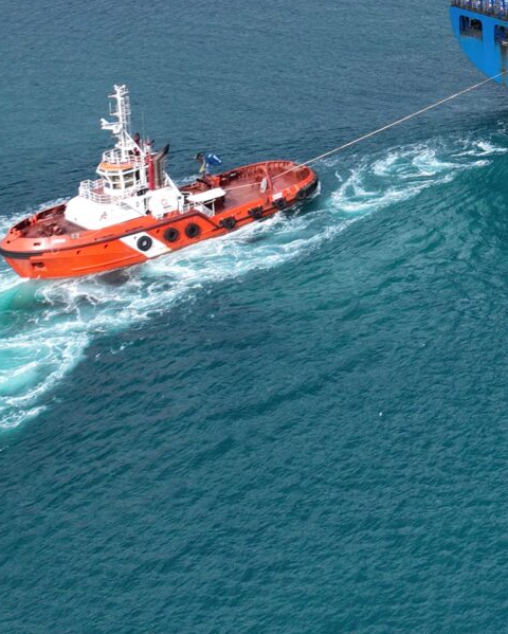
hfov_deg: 16.9
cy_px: -126
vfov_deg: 22.0
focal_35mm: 80
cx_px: 816
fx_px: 1502
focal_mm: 12.29
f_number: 2.8
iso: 100
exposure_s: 1/1600
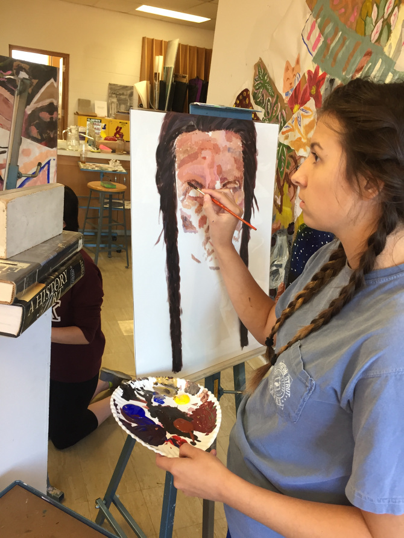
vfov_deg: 61.7
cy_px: 269
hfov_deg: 48.2
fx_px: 451
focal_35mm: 29
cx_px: 202
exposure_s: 1/30
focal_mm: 4.15
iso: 64
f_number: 2.2
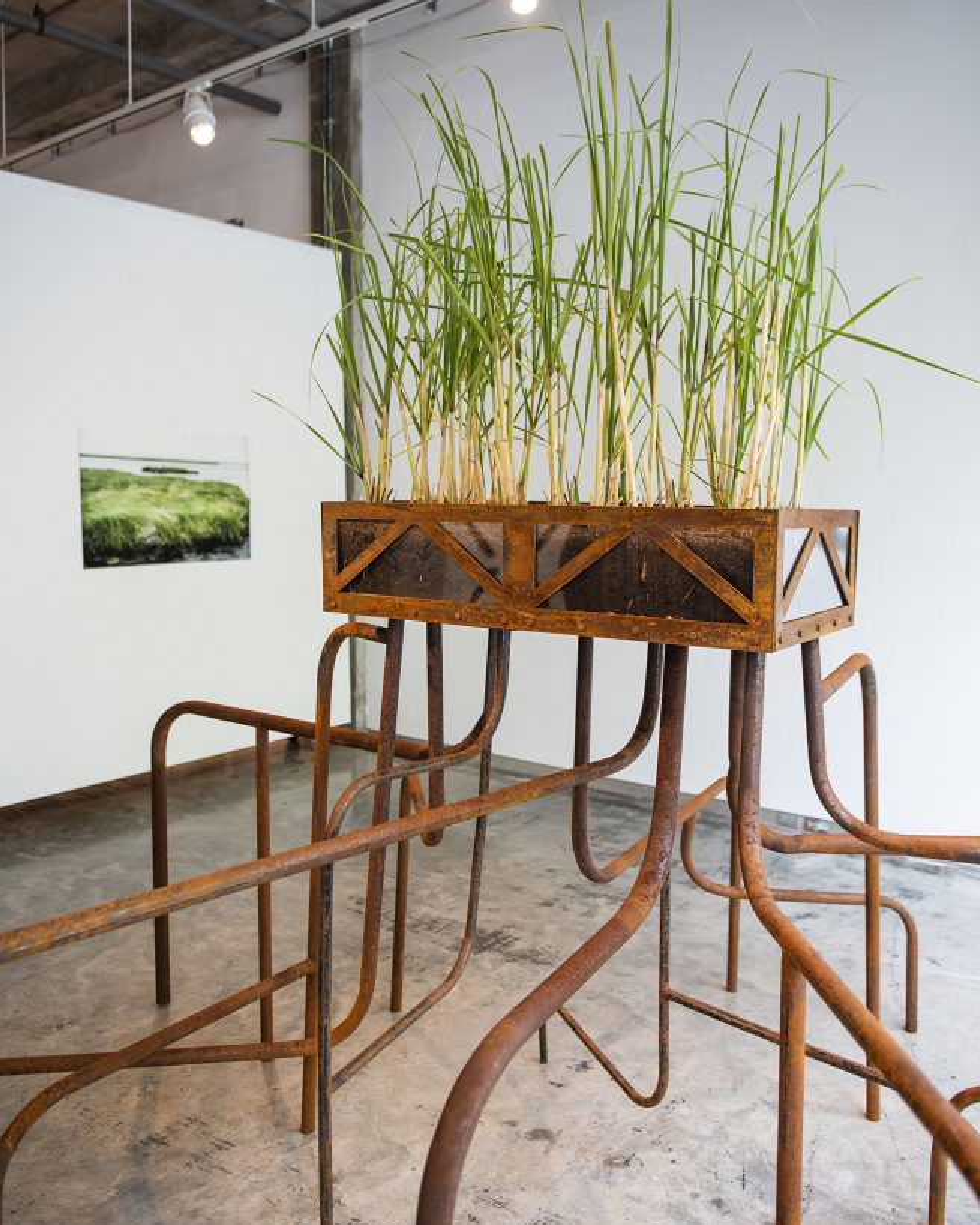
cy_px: 604
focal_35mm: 30
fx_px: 1087
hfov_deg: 48.5
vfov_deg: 58.8
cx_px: 501
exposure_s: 1/125
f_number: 2.8
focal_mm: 26
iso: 320
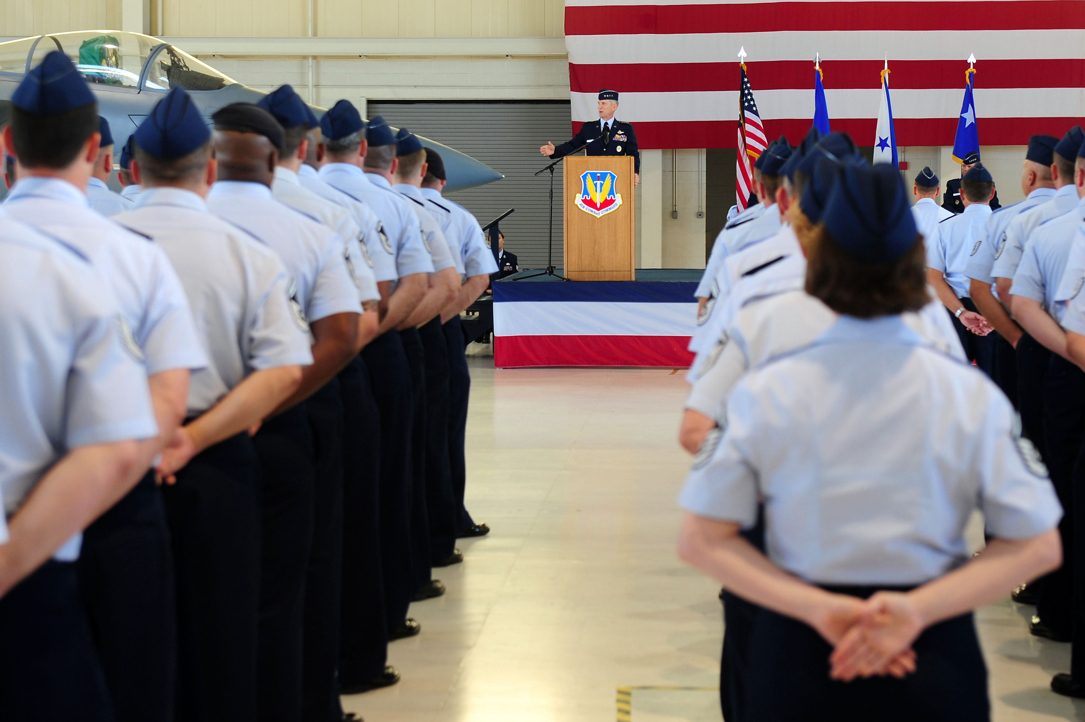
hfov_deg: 28.9
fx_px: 2108
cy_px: 361
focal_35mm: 70
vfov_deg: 19.4
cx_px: 542
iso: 400
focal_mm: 70
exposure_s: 1/100
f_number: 4
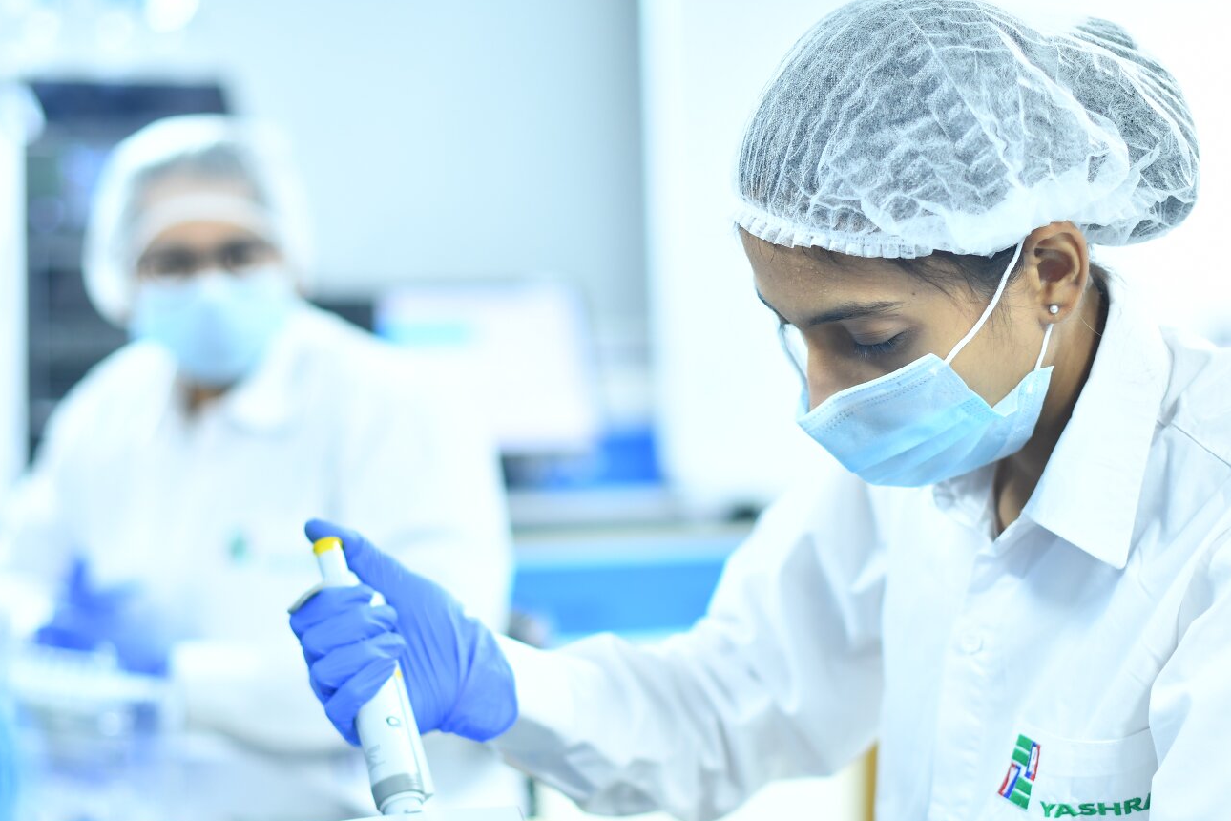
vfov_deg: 17.0
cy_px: 537
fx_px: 2735
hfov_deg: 25.4
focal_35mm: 80
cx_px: 620
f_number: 2.2
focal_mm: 50
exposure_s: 1/100
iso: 500
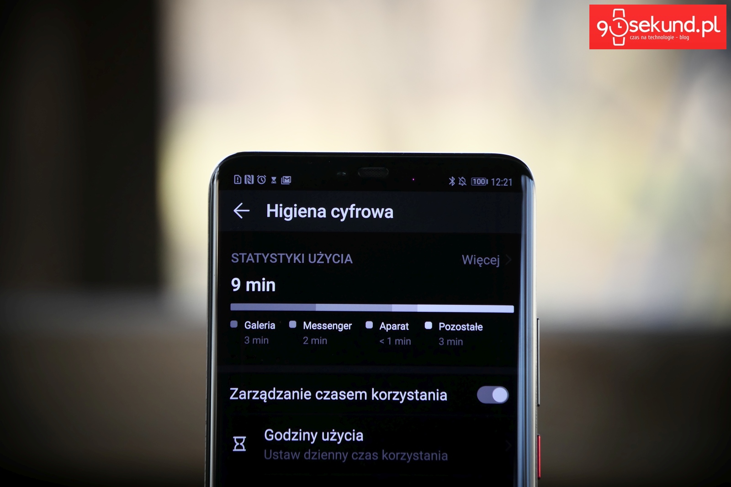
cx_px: 366
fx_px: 5442
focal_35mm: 268
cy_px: 244
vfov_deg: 5.1
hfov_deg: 7.7
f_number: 4.5
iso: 320
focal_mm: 98.5
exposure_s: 1/100
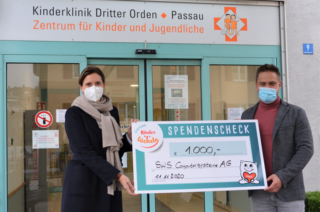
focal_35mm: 39
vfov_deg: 34.1
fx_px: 346
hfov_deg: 49.6
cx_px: 160
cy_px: 106
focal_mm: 26
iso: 400
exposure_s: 1/80
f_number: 4.5
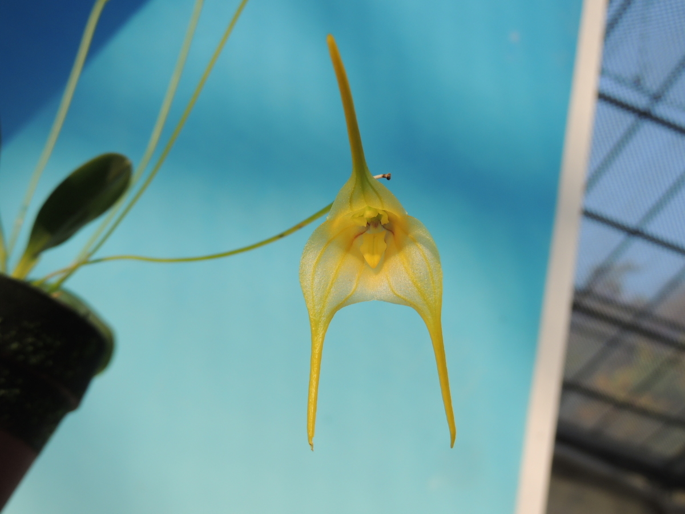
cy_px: 257
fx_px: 851
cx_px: 342
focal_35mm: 43
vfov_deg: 33.6
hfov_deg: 43.9
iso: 100
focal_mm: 7.6
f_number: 3.4
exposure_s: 1/400
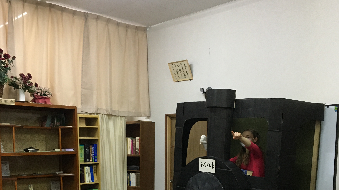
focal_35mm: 43
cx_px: 168
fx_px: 386
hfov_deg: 47.4
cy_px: 178
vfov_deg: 26.6
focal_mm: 4.15
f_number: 2.2
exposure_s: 1/17
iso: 200
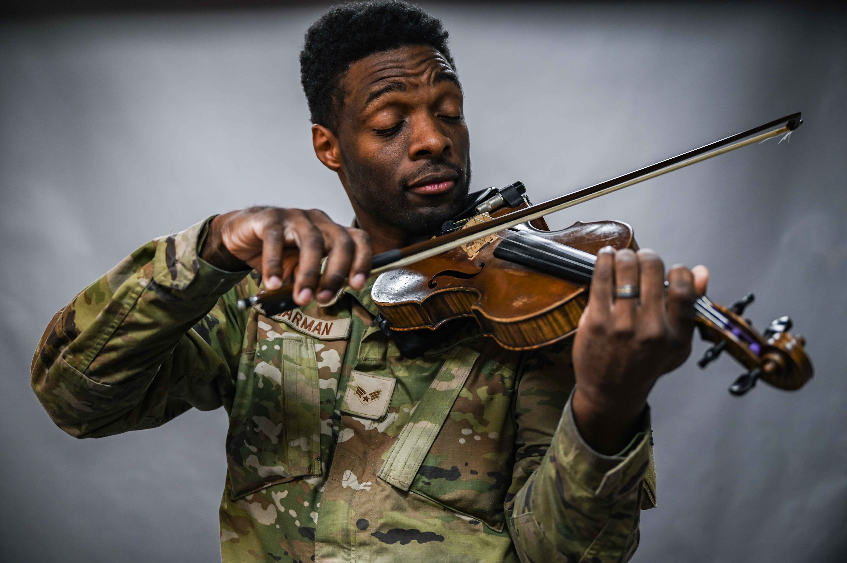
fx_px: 1223
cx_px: 424
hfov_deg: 38.2
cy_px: 282
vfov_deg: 26.0
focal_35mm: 52
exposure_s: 1/100
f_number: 2.8
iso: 320
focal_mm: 52
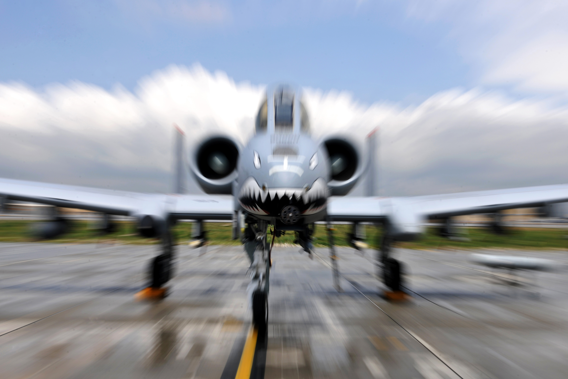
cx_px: 284
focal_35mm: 50
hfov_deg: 39.6
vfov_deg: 27.0
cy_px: 190
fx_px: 789
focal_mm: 50
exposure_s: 1/25
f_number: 22
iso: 50
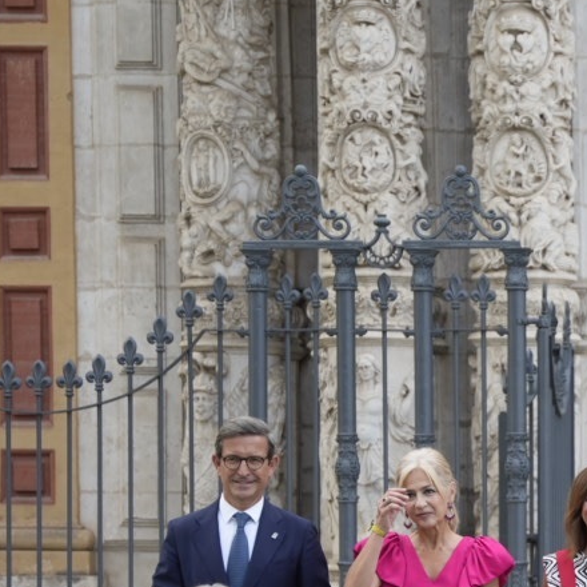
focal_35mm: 182
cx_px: 937
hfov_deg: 9.3
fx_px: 3490
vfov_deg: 9.5
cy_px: 602
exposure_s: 1/1000
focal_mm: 58.3
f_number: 2.8
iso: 320
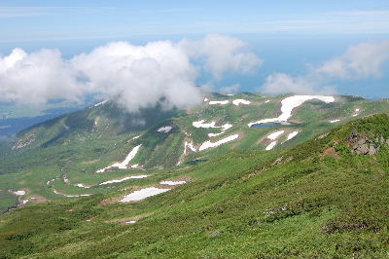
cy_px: 130
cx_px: 194
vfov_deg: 34.2
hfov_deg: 49.6
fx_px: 421
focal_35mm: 39
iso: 200
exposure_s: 1/400
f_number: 10
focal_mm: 26
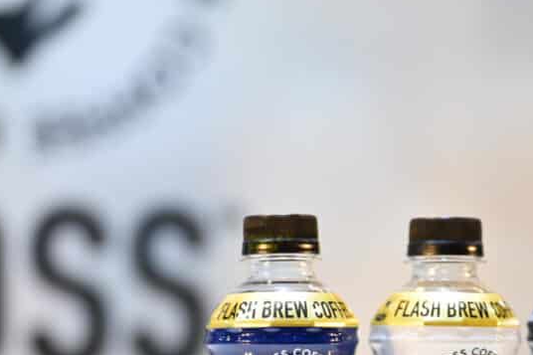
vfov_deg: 12.9
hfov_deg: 19.5
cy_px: 330
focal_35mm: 105
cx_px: 243
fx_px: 1554
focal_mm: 55
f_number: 2.8
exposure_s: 1/125
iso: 400
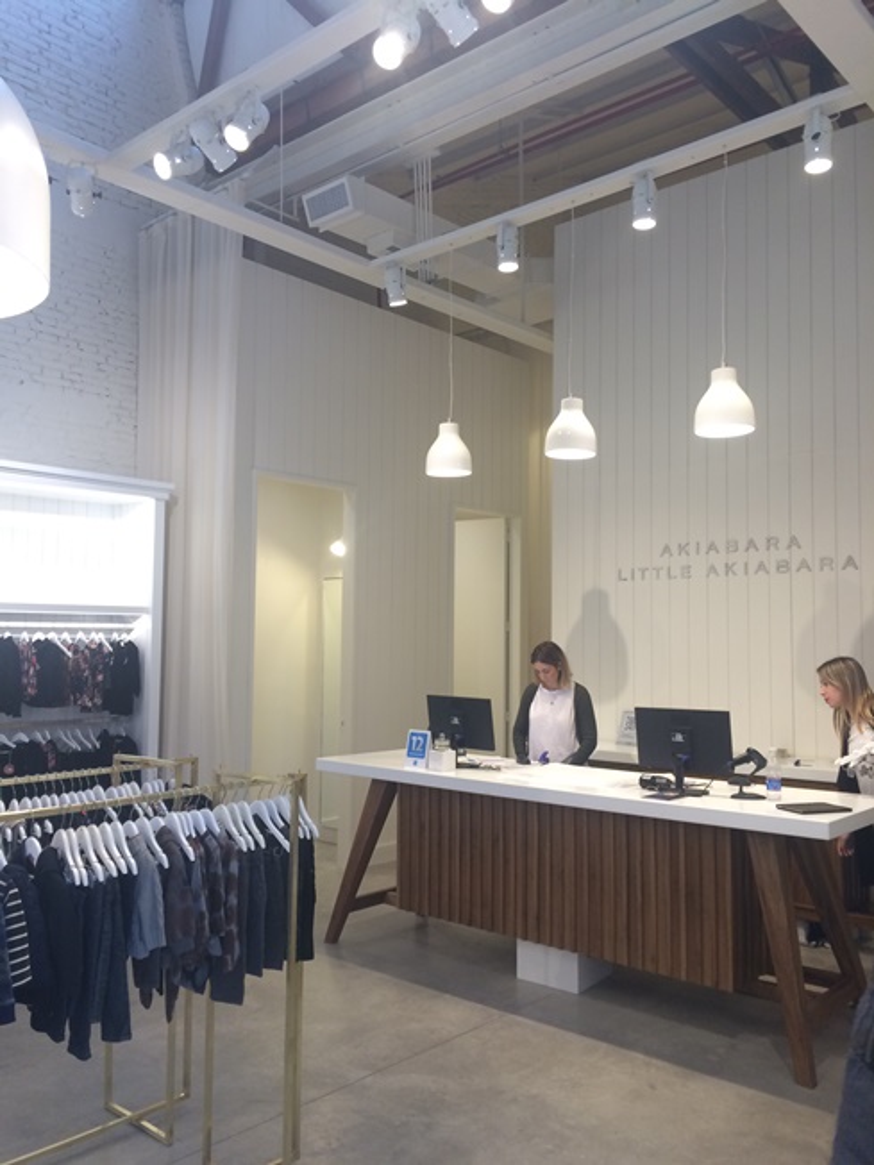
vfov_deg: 61.7
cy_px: 582
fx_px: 976
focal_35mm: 29
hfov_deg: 48.2
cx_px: 437
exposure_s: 1/33
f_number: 2.2
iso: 64
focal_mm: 4.15
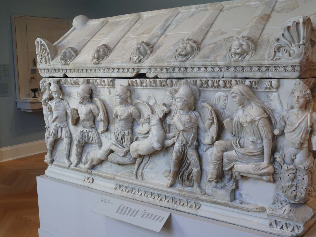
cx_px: 158
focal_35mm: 44
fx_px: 402
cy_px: 118
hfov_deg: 42.9
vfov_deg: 32.9
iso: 125
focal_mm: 9.2
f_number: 3.2
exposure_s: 1/30
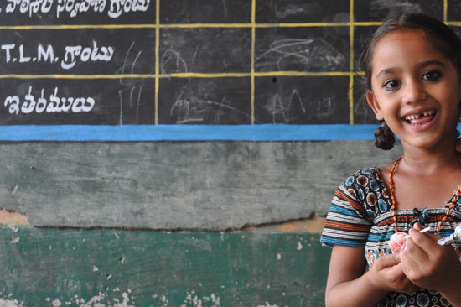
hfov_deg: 24.6
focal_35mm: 81
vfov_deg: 16.8
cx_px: 390
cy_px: 154
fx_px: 1036
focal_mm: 29
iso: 1600
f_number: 4.5
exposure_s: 1/160
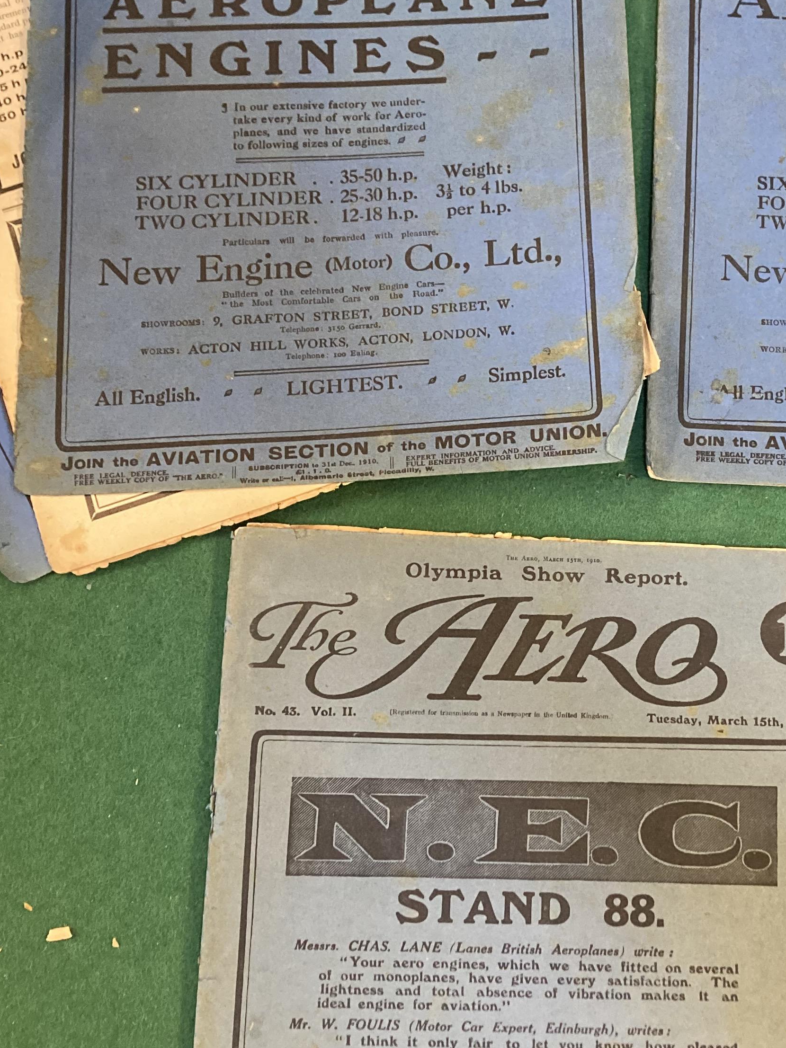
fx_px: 1544
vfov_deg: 37.5
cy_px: 525
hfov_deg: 28.2
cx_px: 569
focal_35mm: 51
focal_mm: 3.99
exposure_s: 1/50
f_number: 1.8
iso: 250
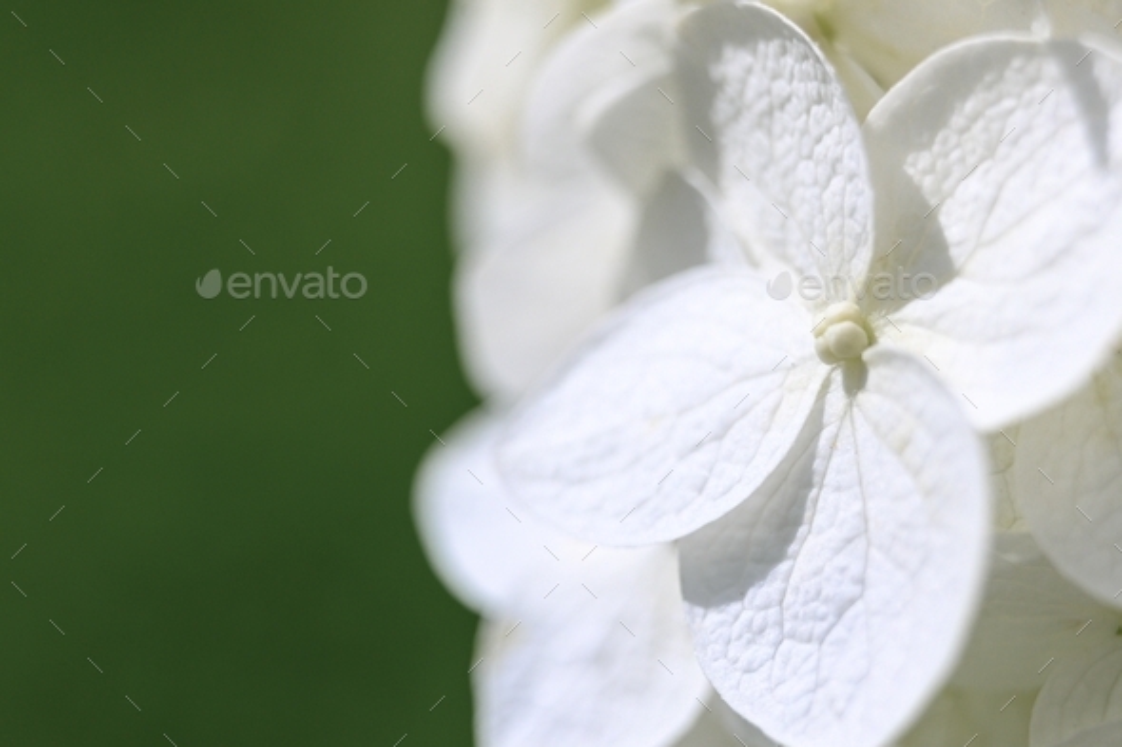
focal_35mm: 50
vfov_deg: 27.0
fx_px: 1558
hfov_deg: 39.6
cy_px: 374
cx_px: 561
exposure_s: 1/1000
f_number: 5
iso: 100
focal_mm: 50
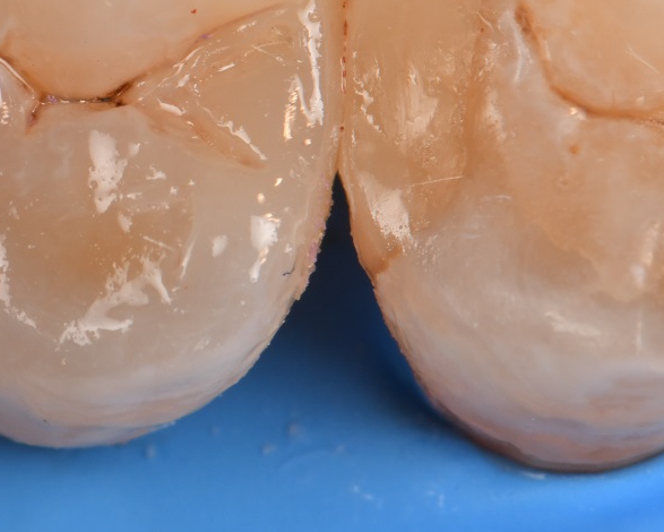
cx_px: 120
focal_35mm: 339
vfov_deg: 4.6
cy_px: 115
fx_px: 6664
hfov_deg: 5.7
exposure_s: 1/160
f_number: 32
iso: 200
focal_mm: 105
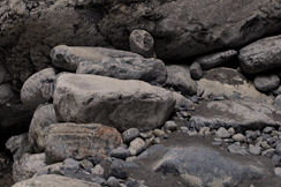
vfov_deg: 9.5
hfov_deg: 14.2
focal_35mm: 133
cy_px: -206
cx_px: -165
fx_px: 1037
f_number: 8
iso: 200
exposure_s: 1/400
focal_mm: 18
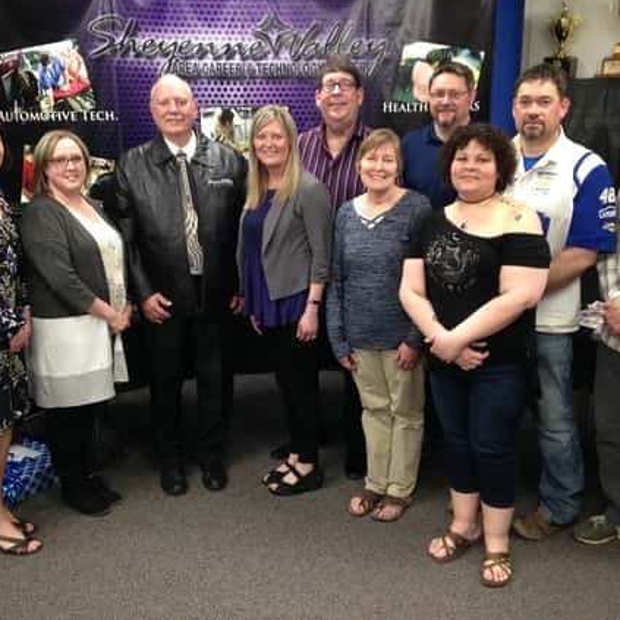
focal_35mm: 40
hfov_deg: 41.9
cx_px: 318
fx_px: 811
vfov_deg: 41.9
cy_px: 303
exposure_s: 1/20
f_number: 2.4
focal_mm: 4.12
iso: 125
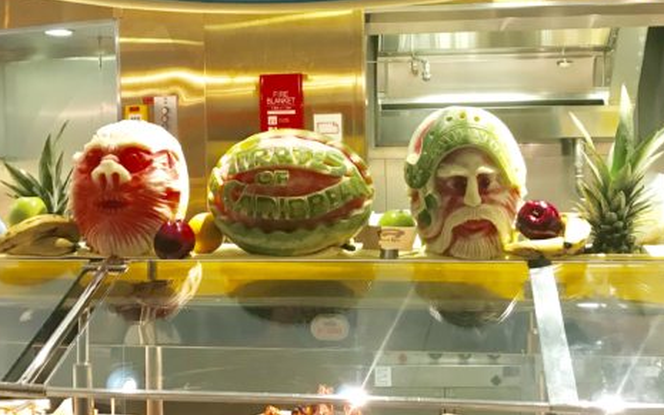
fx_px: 887
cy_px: 143
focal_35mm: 49
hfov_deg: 41.0
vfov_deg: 26.2
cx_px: 293
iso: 50
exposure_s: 1/15
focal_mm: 3.99
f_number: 1.8
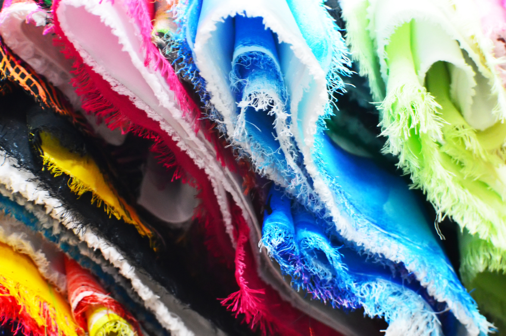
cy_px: 168
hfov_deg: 37.9
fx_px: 737
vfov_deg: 25.7
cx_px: 253
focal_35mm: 52
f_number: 7.1
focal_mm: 35
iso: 3200
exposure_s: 1/8
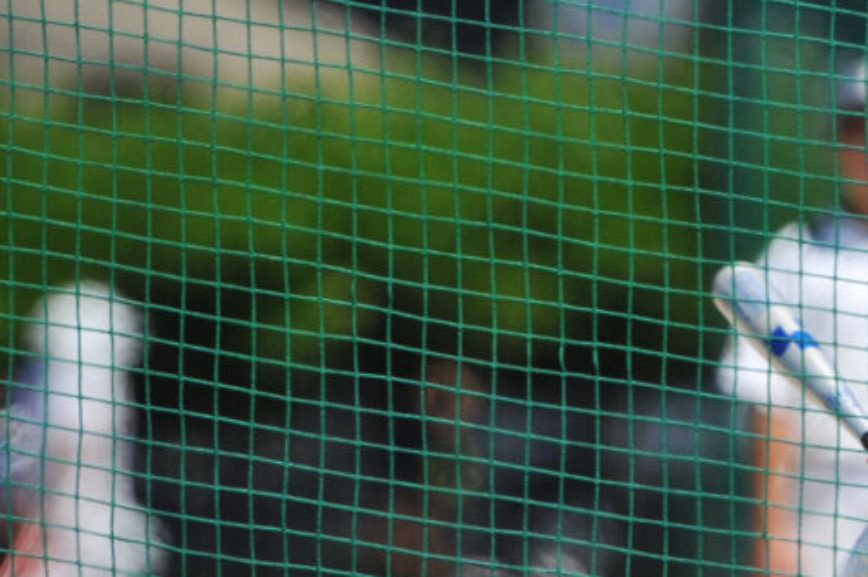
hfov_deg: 0.8
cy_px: 539
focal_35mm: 2430
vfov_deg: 0.6
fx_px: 58528
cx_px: 1214
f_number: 4
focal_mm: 500
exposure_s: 1/2500
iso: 220
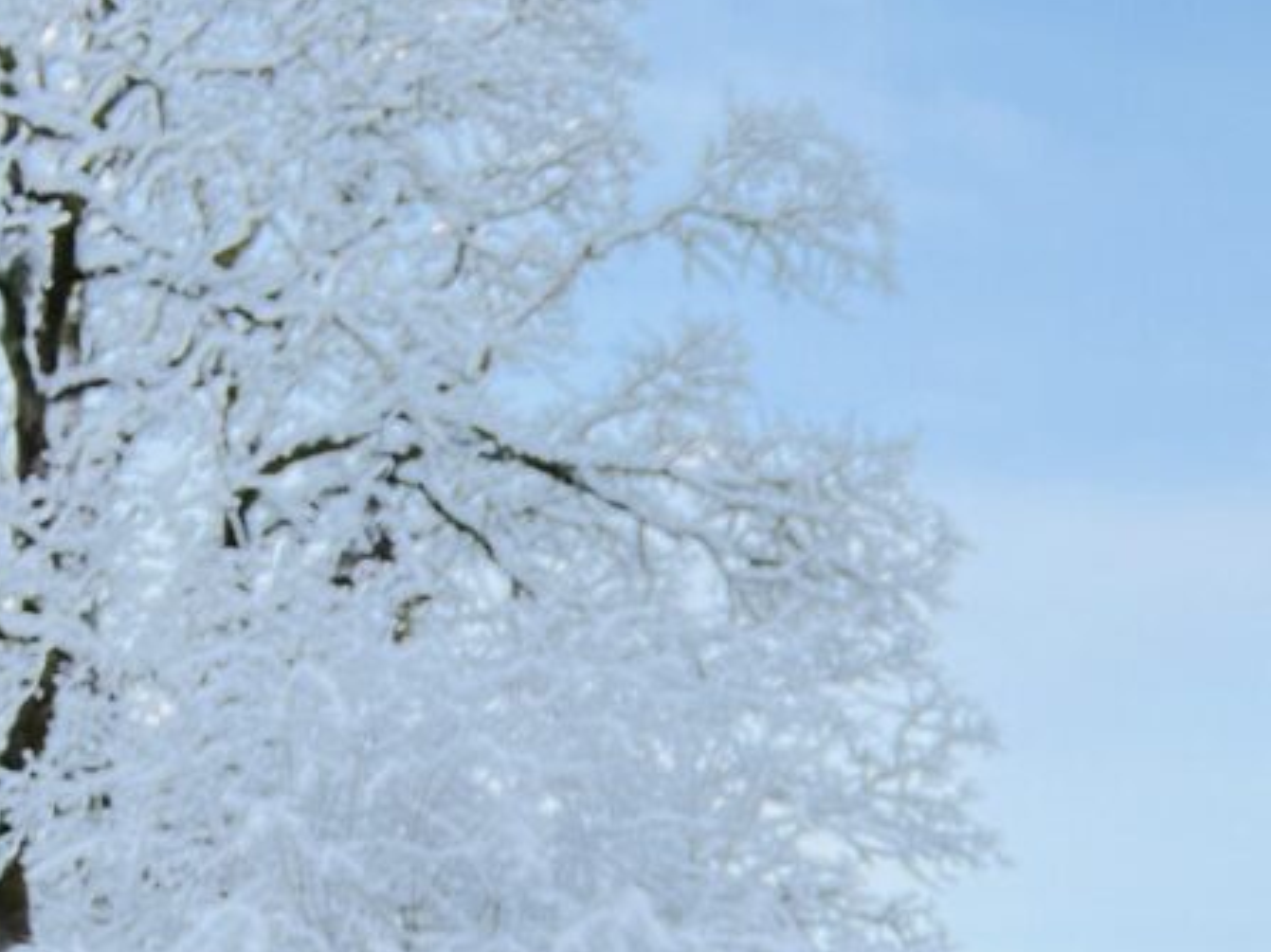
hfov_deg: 23.0
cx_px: 1456
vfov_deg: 17.6
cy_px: 1205
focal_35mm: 79
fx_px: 2900
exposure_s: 1/496
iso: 25
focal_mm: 2.71
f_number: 2.2
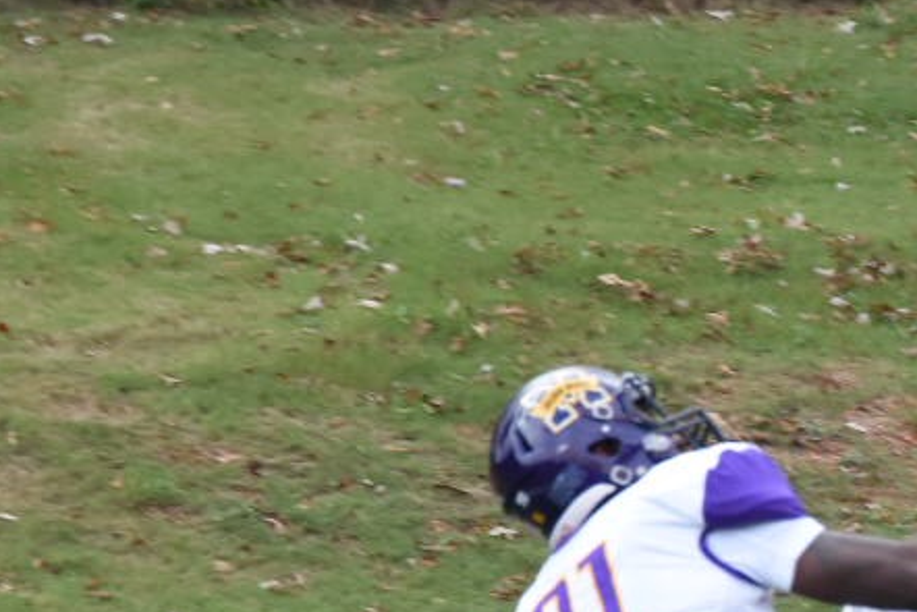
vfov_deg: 2.4
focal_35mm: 577
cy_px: 531
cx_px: 1174
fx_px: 14697
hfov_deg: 3.6
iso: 800
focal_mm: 105
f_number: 5.6
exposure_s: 1/640
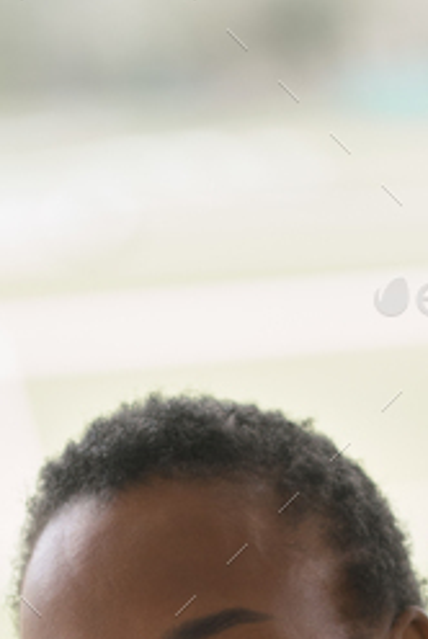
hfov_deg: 4.5
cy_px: 1050
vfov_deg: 6.7
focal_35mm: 303
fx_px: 5388
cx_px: 95
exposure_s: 1/250
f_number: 2
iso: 250
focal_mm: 85
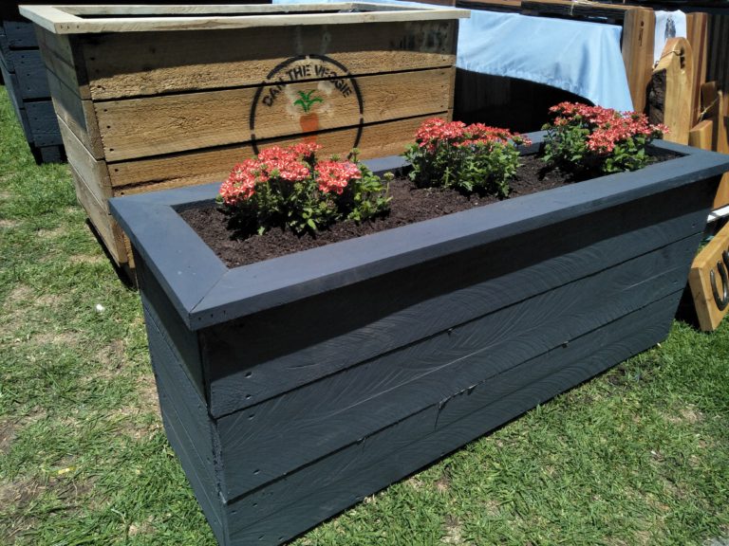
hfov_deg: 81.7
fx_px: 421
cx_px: 364
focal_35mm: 20
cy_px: 273
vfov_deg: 66.0
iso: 32
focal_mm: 3.46
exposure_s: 1/1616
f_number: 2.2
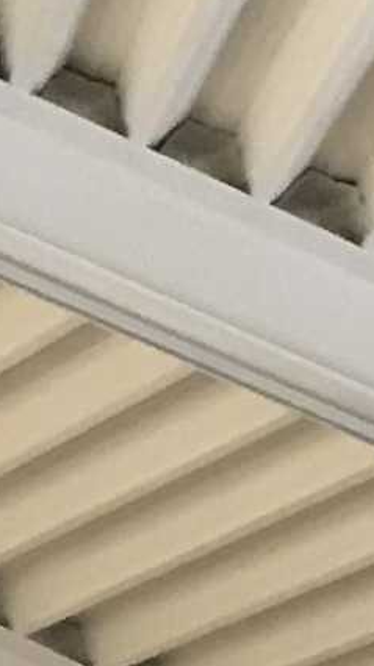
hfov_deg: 4.0
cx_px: 1217
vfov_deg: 7.2
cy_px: 1405
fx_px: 5105
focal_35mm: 289
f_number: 1.8
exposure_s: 1/17
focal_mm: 3.99
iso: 80
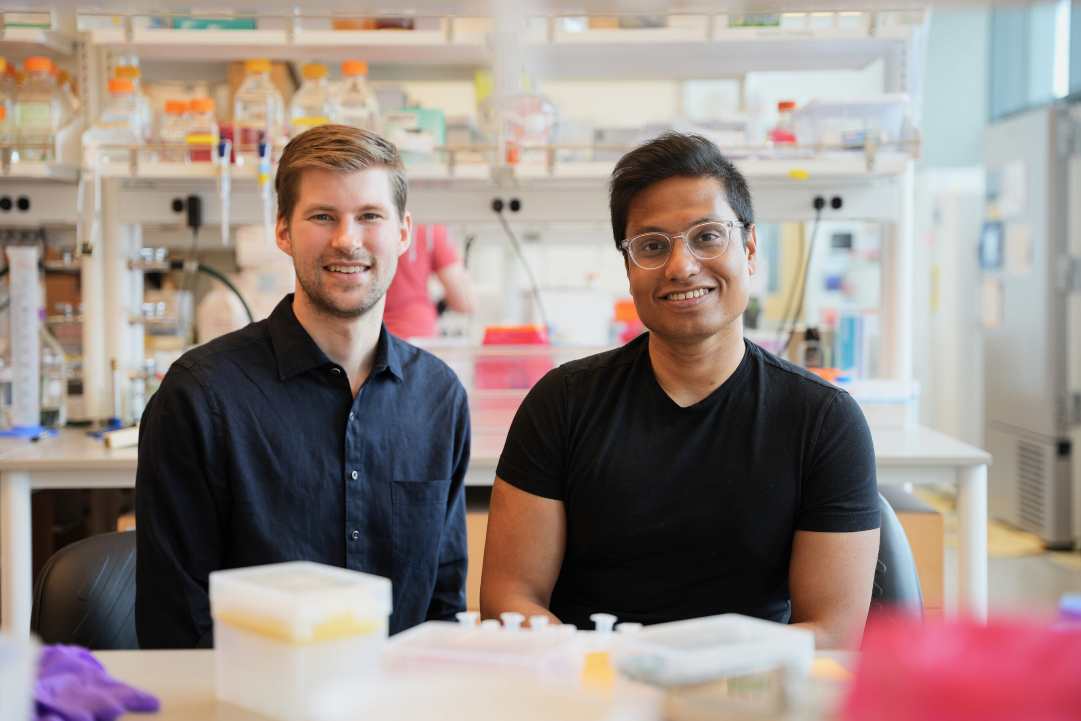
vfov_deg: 23.3
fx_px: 1751
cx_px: 540
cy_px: 360
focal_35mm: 58
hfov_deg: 34.3
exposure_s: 1/60
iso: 100
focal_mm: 58.3
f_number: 2.8
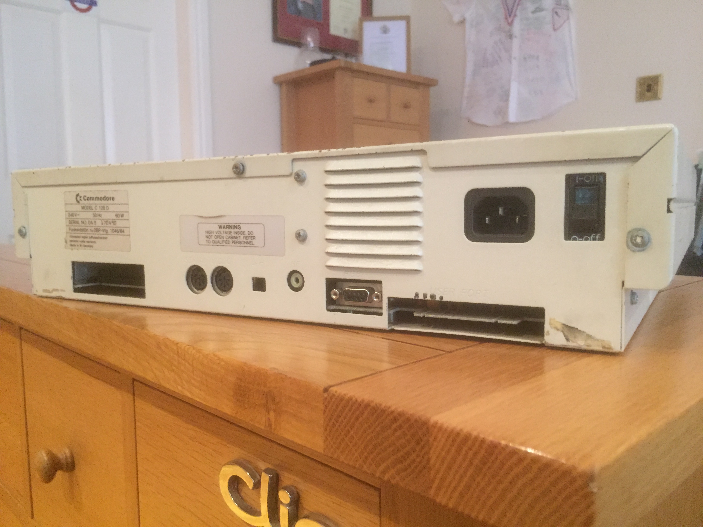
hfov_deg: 61.7
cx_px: 352
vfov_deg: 48.2
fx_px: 589
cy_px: 264
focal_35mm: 29
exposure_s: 1/17
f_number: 2.2
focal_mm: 4.15
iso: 320
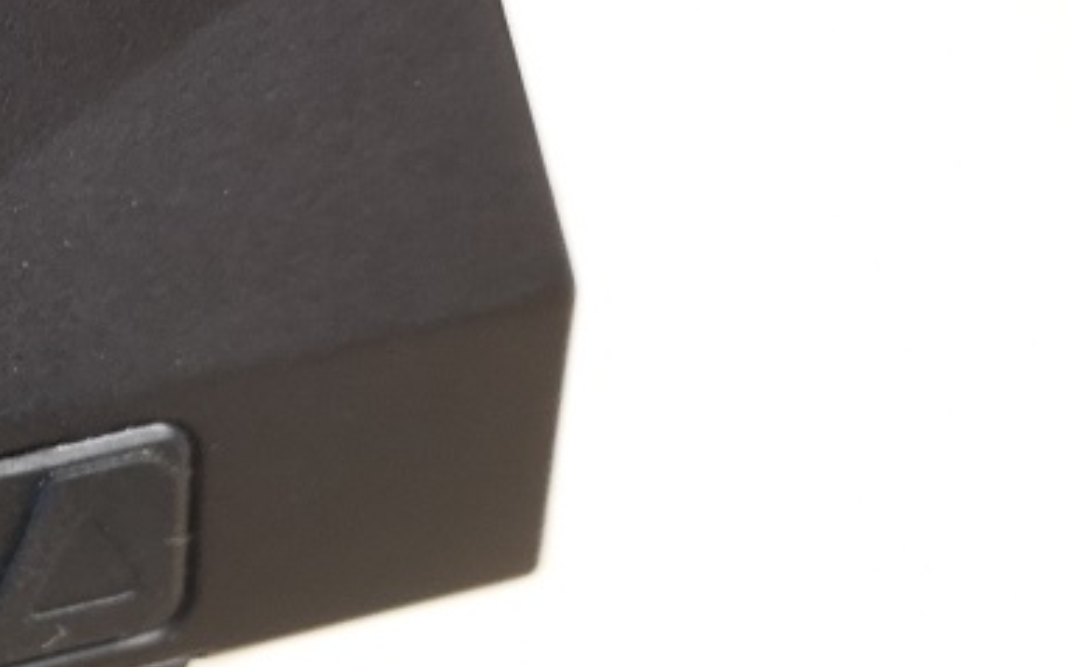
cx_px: -286
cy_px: 572
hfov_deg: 23.9
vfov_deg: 16.8
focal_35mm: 77
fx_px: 2239
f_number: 1.8
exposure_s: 1/25
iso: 400
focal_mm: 5.58
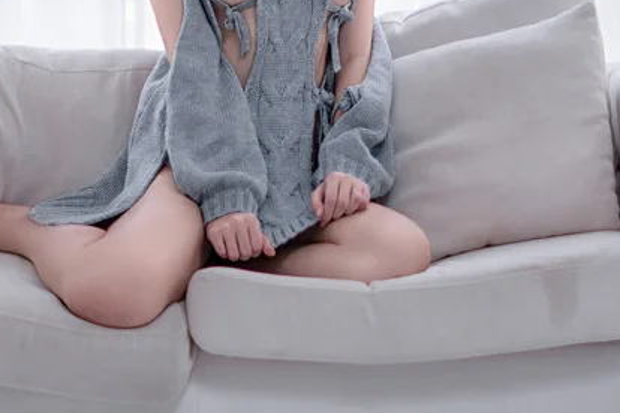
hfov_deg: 11.8
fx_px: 2996
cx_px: 228
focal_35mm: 174
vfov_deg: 7.8
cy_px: -115
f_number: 2
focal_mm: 50
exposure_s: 1/125
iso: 160
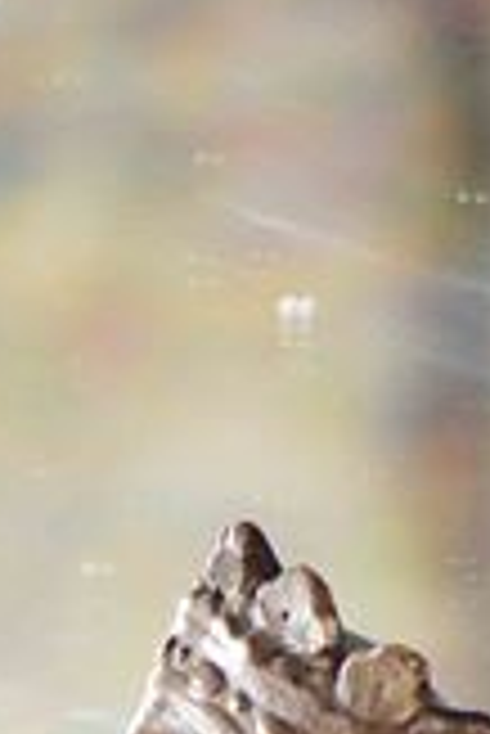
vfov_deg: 3.1
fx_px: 13425
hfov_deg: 2.1
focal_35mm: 659
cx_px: 645
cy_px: 1860
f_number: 2.8
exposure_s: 1/125
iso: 5000
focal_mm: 105
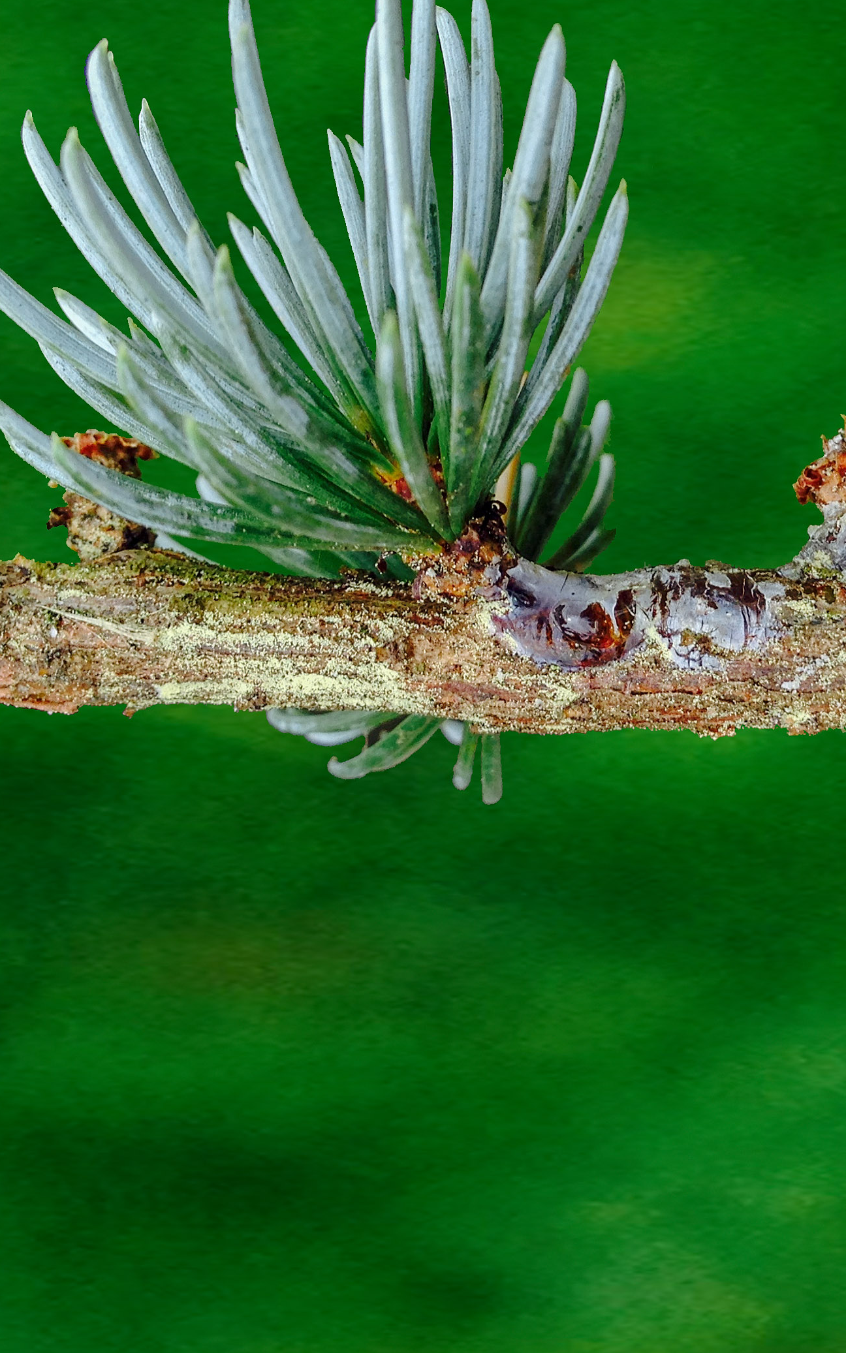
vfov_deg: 37.4
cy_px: 576
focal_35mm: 54
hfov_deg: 23.6
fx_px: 1992
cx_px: 672
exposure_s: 1/120
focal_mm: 4.12
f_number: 2.4
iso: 50
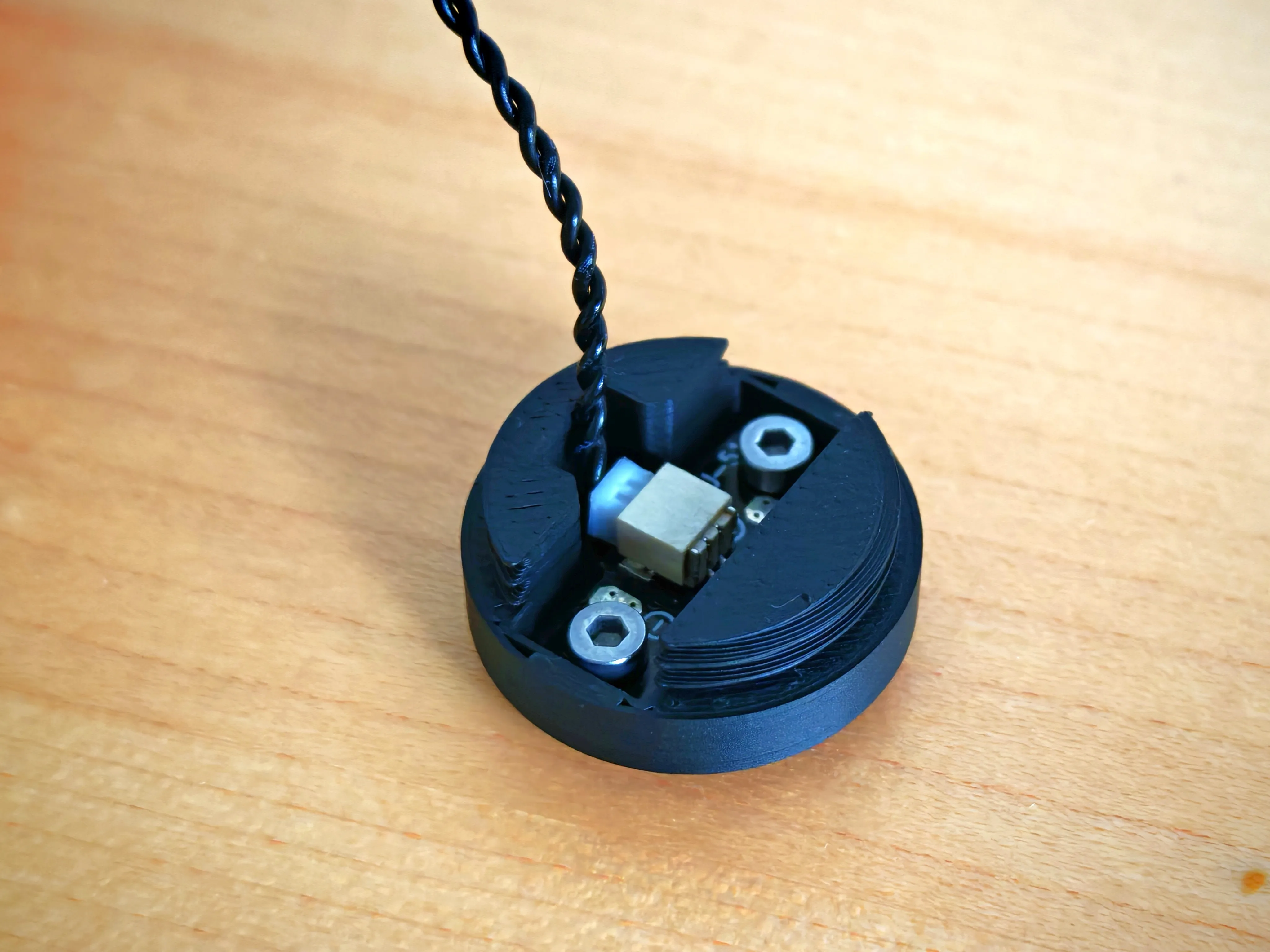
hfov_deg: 27.0
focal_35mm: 72
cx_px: 635
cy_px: 476
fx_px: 2642
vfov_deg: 20.4
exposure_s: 1/50
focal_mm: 6.83
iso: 400
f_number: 2
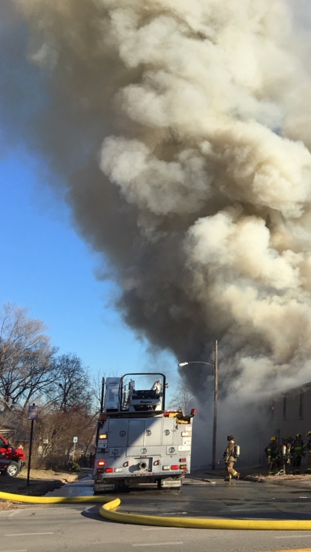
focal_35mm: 43
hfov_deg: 25.4
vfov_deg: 47.3
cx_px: 355
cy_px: 275
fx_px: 630
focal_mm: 4.15
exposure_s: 1/1326
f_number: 2.2
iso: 25
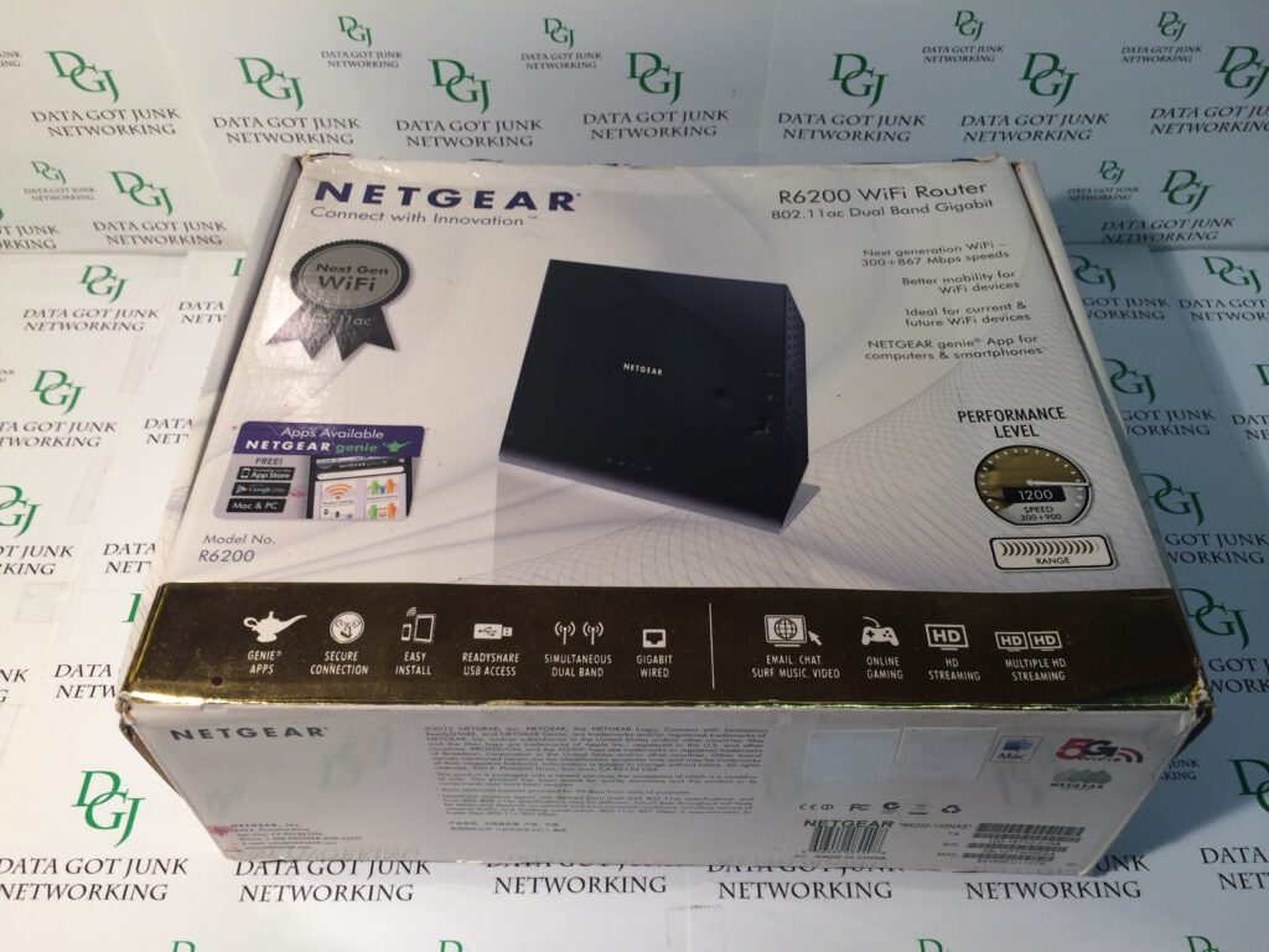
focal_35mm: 29
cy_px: 476
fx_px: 1063
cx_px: 634
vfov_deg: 48.2
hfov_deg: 61.7
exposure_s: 1/120
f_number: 2.2
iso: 50
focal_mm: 4.15
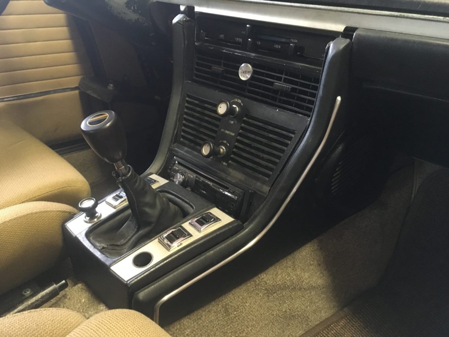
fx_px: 376
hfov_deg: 61.7
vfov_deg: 48.2
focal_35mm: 29
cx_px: 224
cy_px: 168
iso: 250
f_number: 2.2
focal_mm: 4.15
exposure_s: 1/15
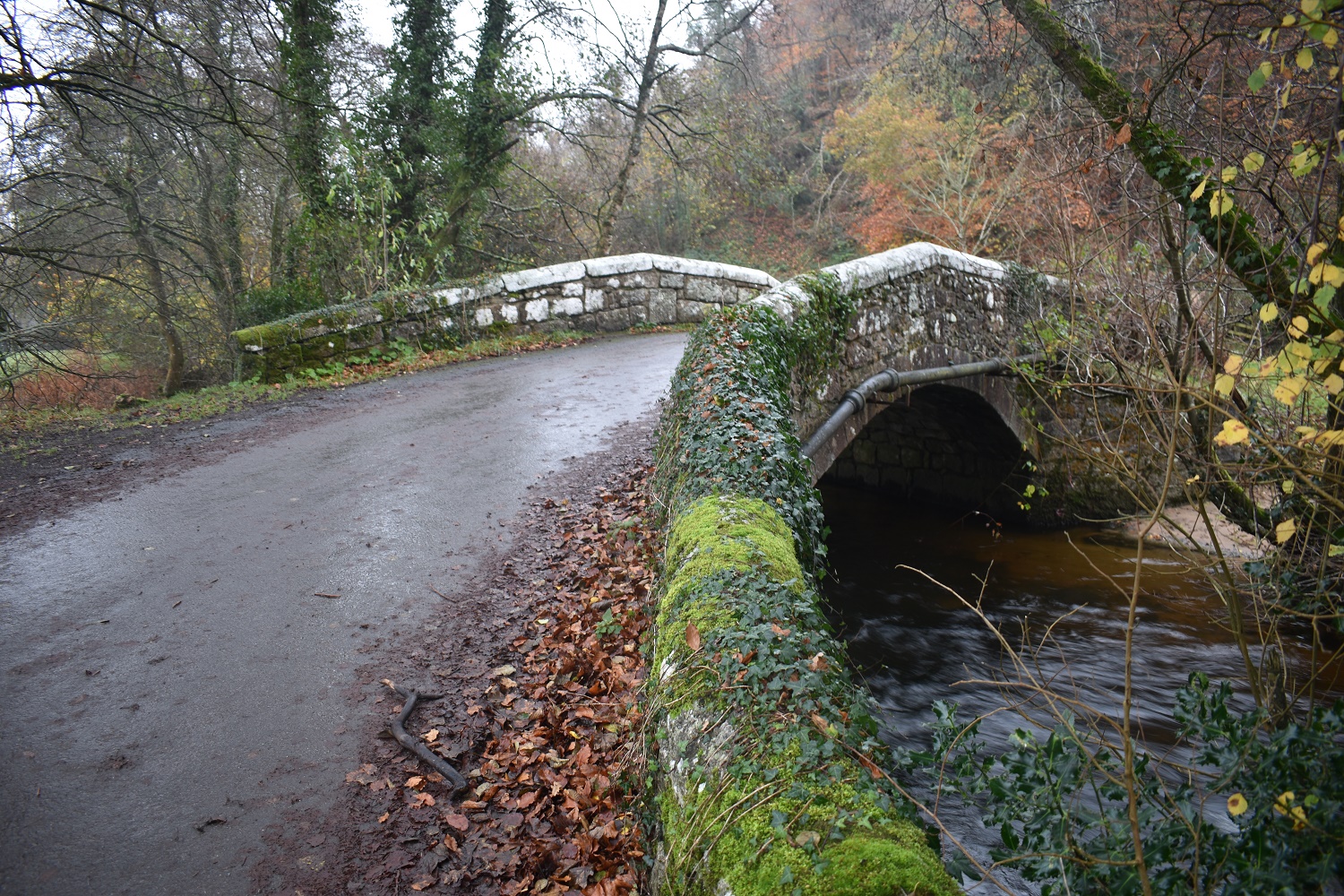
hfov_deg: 67.4
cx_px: 672
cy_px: 448
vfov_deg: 47.9
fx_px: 1008
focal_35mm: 27
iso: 100
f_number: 3.5
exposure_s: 1/6
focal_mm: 18
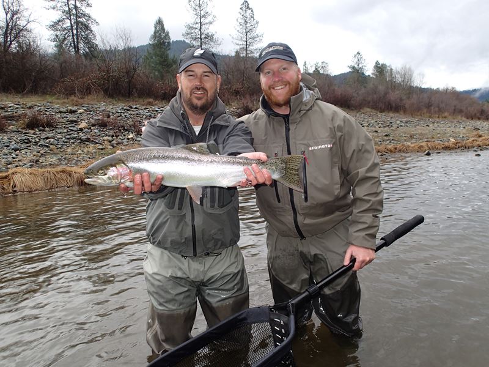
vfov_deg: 54.9
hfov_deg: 69.4
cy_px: 184
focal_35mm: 25
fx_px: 353
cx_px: 244
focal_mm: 4.5
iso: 100
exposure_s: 1/100
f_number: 2
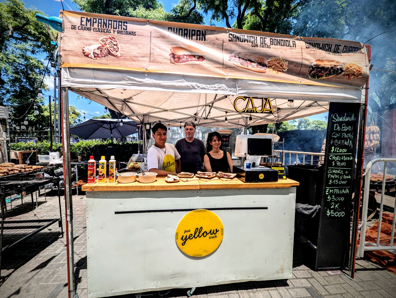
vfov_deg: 90.1
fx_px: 149
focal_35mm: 13
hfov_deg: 106.1
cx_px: 198
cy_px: 149
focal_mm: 1.95
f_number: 2.2
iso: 43
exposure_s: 1/1429
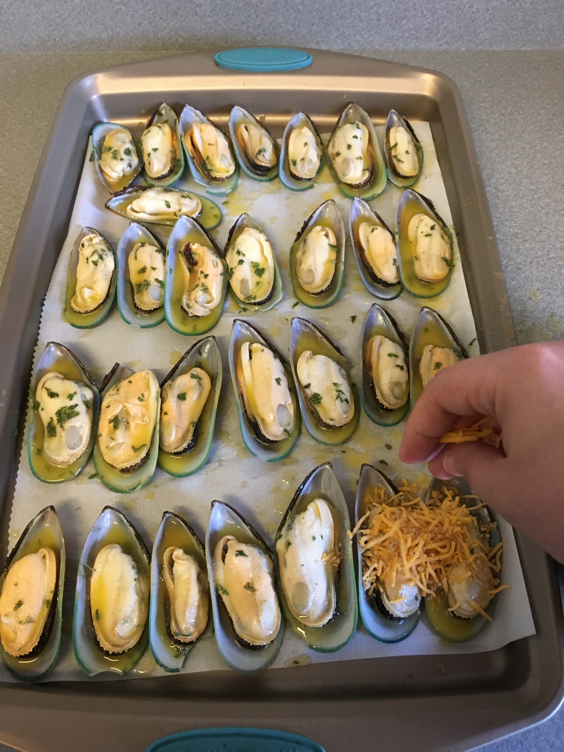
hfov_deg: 48.2
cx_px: 282
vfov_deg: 61.7
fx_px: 630
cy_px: 376
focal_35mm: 29
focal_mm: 4.15
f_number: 2.2
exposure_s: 1/30
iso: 160
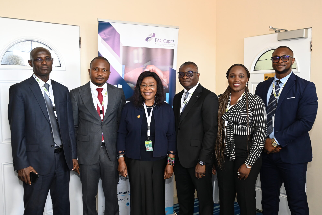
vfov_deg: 37.9
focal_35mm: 35
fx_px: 313
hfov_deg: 54.4
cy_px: 110
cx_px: 162
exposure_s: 1/200
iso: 2000
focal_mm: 34
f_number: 4
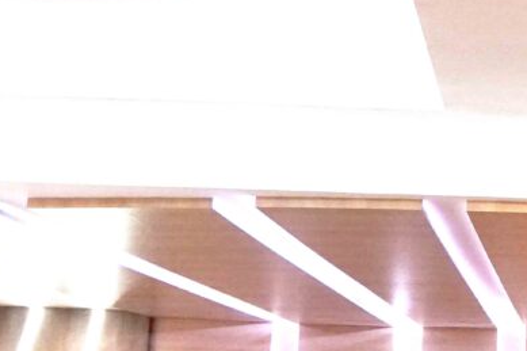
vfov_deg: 16.5
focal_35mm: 79
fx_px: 1156
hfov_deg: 22.6
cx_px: 703
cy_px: 431
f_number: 3.5
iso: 2000
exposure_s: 1/160
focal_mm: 16
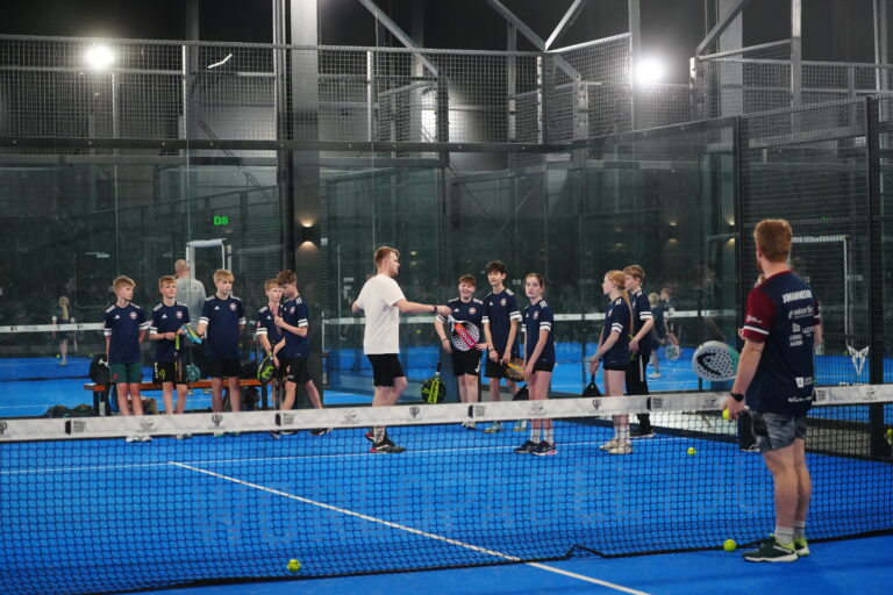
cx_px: 446
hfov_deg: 24.5
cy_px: 298
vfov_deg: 16.5
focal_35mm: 83
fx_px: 2059
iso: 4000
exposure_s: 1/1250
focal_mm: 83
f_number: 2.8
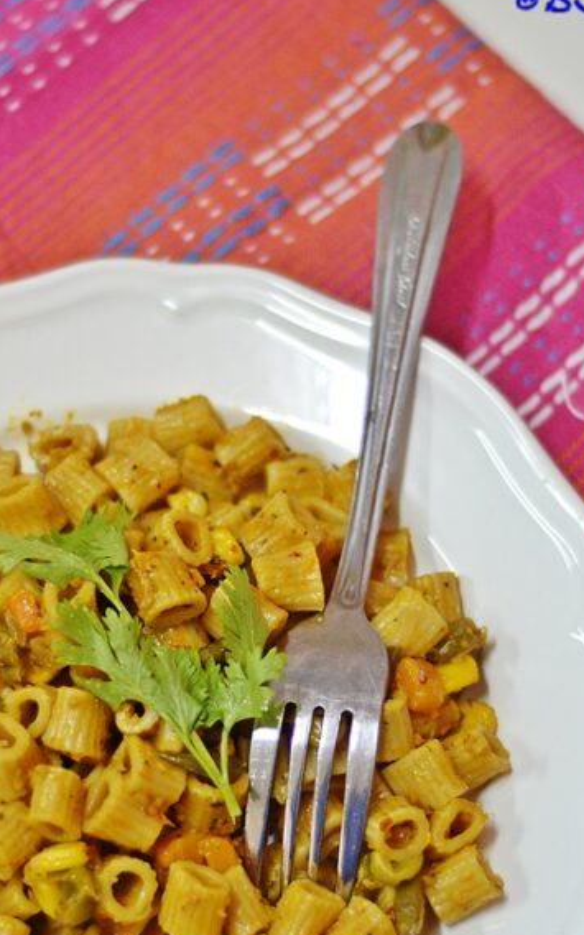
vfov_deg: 18.7
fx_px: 2827
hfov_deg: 11.8
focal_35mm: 111
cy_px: 585
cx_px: 214
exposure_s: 1/60
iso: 560
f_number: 1.8
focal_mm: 50
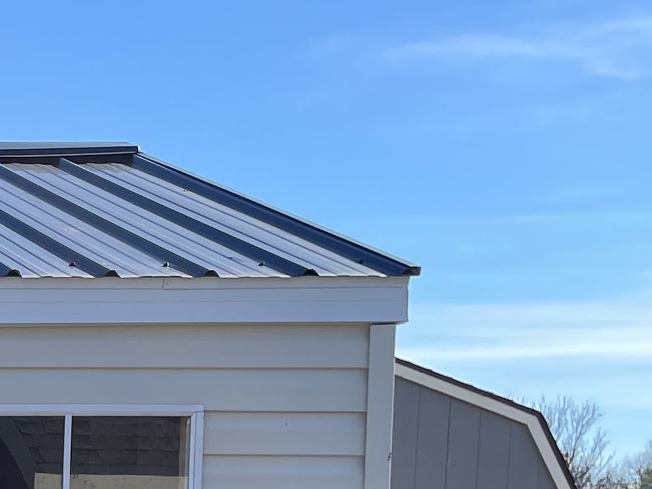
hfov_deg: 15.6
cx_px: -598
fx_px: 1959
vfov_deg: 13.4
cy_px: 742
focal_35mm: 104
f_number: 1.6
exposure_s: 1/1825
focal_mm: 4.2
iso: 32
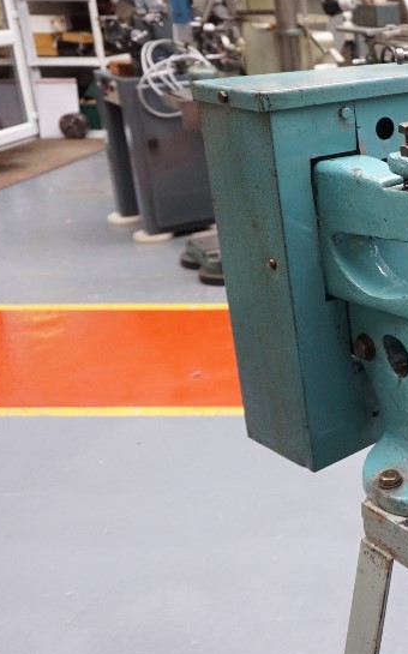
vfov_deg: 43.2
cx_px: 577
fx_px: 819
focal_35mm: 46
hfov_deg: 23.5
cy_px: 254
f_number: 4
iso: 1000
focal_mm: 16
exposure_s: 1/160
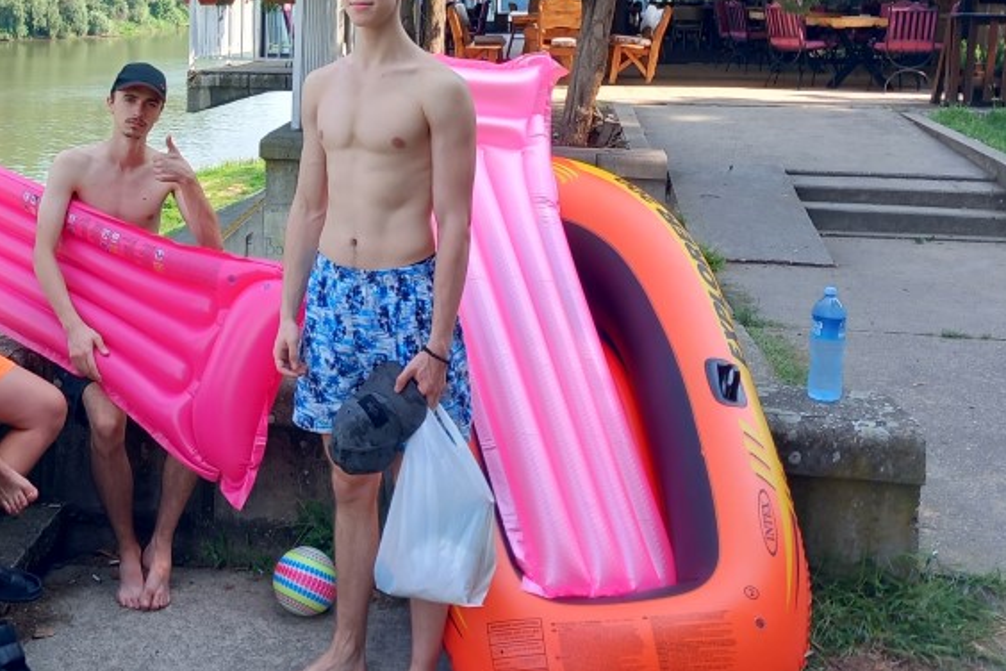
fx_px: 1425
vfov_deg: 25.7
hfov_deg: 37.7
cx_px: 225
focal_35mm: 51
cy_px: 71
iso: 25
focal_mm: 4
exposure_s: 1/100
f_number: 1.8
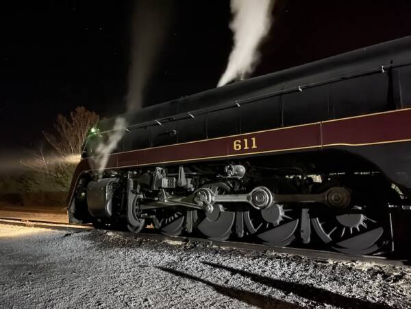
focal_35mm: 26
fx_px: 309
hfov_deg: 67.3
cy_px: 154
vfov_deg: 53.1
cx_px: 206
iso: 10000
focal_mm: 5.1
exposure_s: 1/5
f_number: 1.6
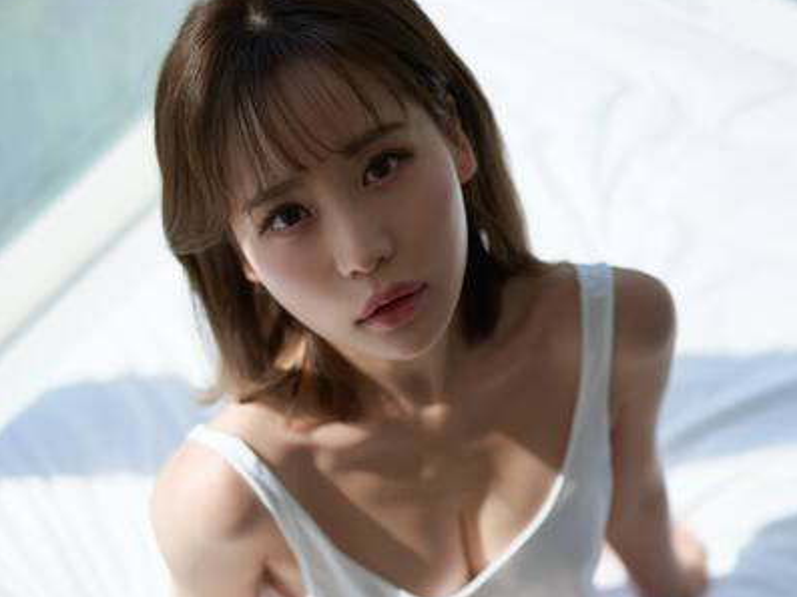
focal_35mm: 80
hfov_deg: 24.4
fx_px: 1840
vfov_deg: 18.1
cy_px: 545
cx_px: 397
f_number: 2
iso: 125
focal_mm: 55
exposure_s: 1/4000
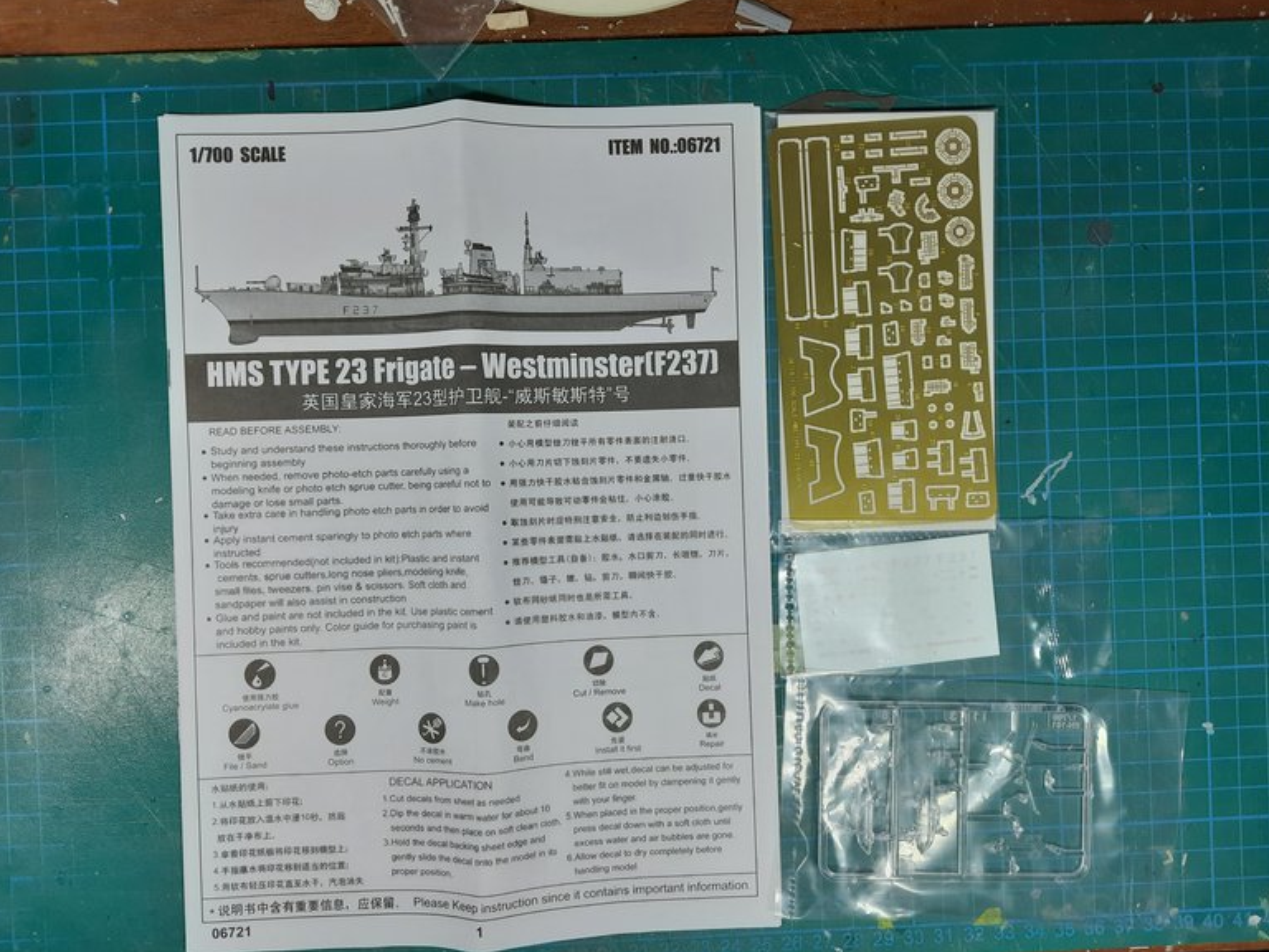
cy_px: 473
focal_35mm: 25
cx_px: 623
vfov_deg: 54.9
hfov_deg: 69.4
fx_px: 916
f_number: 1.8
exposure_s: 1/100
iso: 32
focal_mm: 5.23
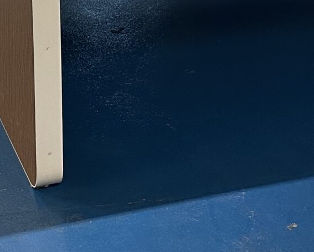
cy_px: -253
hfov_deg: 17.7
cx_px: 3
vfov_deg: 12.7
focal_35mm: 106
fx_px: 985
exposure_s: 1/60
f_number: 1.78
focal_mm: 6.86
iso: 250
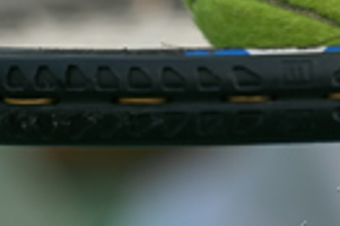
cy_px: -220
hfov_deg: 5.3
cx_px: 465
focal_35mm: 384
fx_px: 3622
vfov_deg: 3.5
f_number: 2
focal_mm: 85
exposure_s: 1/2500
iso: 320
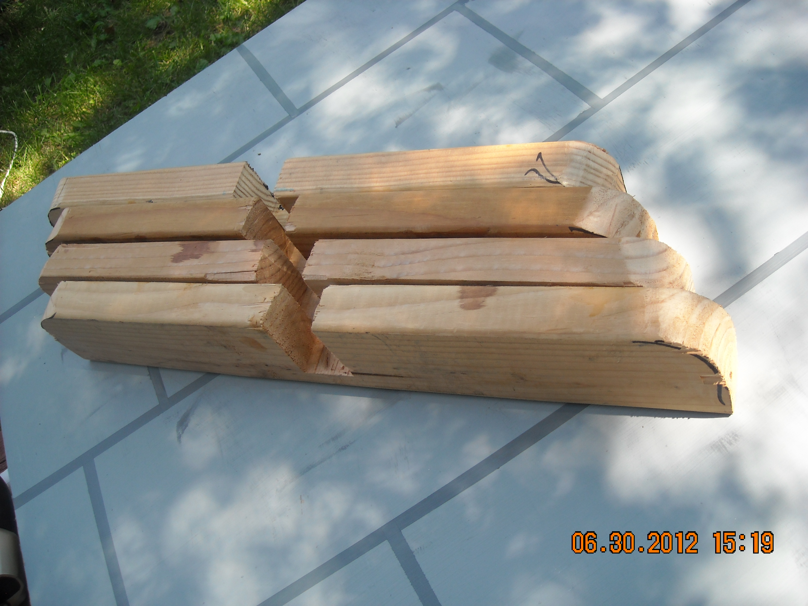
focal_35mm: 35
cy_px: 303
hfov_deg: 52.6
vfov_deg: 40.7
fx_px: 817
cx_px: 404
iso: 73
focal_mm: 5.7
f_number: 2.8
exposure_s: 1/250
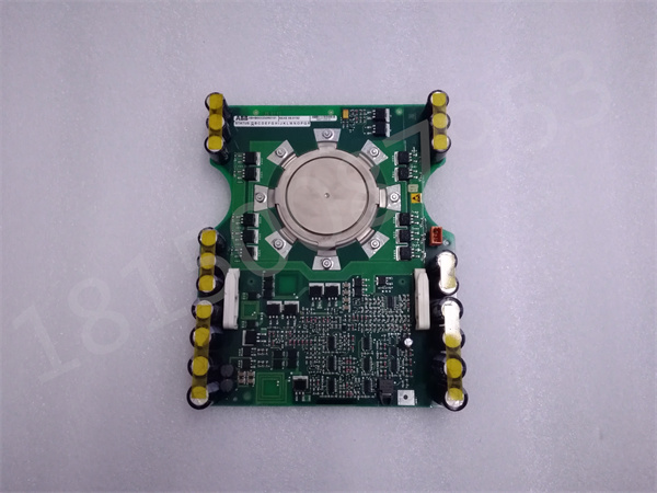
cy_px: 246
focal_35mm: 27
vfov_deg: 51.4
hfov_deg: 65.3
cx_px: 328
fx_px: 512
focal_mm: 3.79
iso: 916
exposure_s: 1/33
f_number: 2
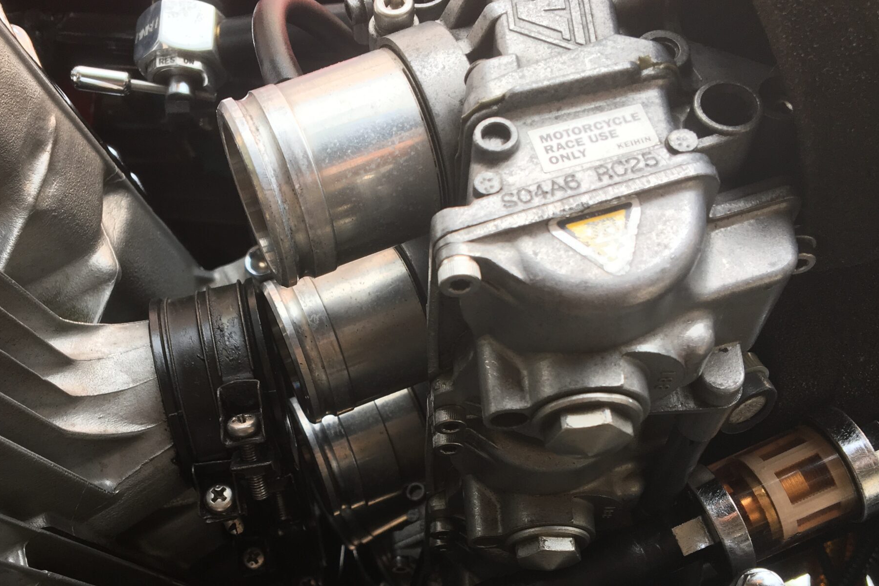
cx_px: 340
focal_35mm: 43
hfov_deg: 45.1
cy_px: 422
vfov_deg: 30.8
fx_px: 1050
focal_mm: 4.15
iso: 32
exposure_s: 1/120
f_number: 2.2
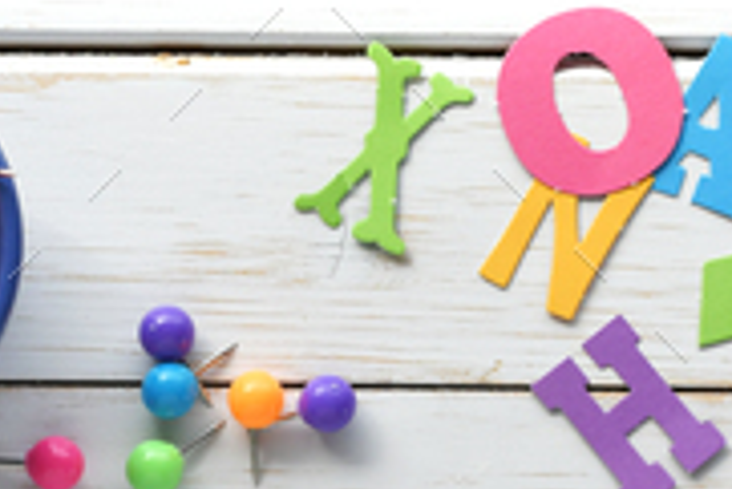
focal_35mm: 195
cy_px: 774
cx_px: 287
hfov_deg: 10.5
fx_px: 3968
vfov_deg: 6.9
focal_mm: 40
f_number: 7.1
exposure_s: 1/500
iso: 200
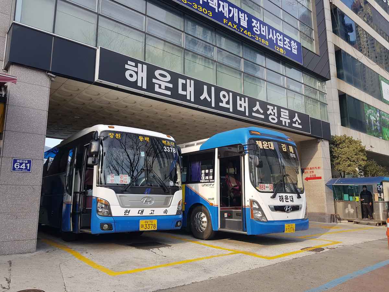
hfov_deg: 67.3
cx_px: 194
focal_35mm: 26
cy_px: 146
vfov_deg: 53.1
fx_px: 292
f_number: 1.7
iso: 40
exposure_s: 1/538
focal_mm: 4.2
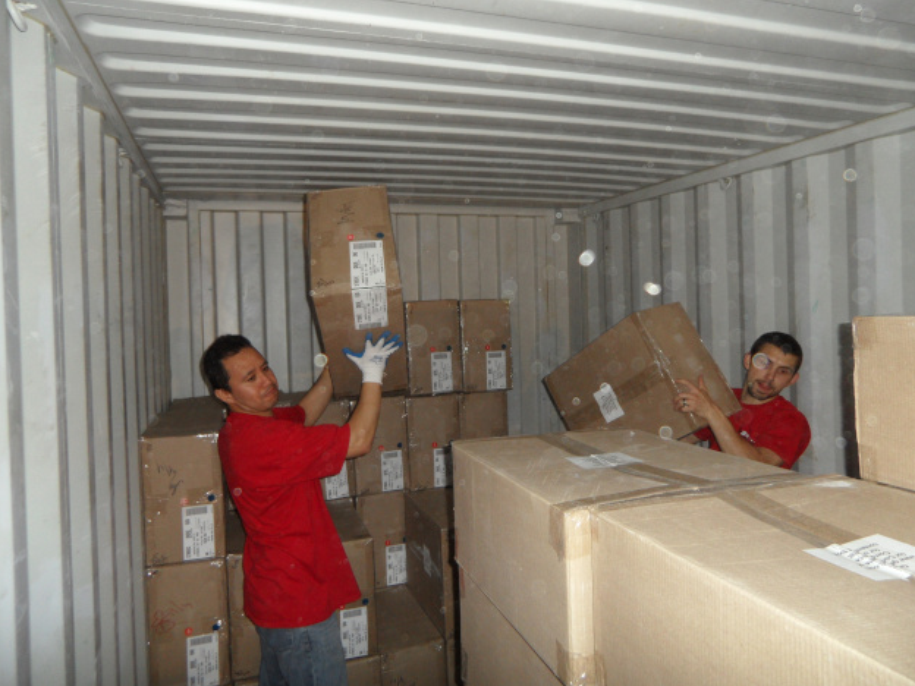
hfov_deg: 69.4
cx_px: 462
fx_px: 661
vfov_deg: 54.9
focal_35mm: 25
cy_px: 330
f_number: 2.9
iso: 100
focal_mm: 4.1
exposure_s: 1/30
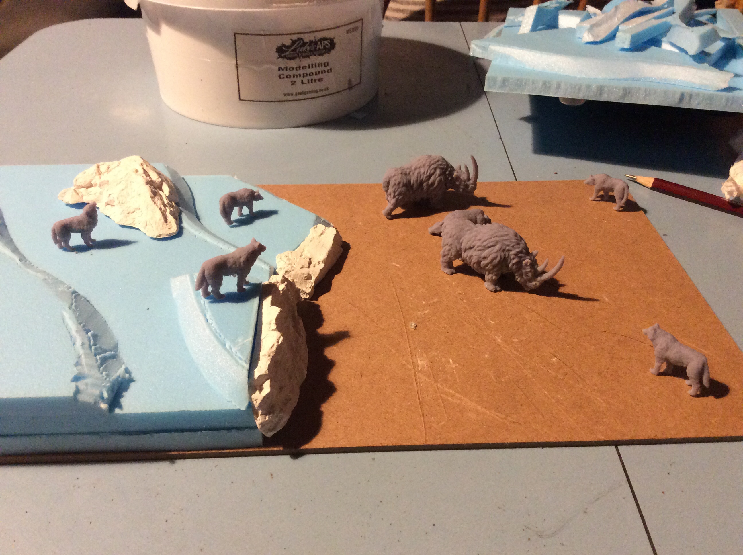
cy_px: 278
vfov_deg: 44.1
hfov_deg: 56.9
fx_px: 686
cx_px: 372
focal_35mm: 32
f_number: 2.4
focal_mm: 3.3
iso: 250
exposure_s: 1/25
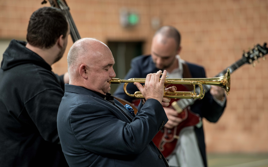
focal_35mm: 199
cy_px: 80
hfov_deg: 10.5
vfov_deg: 6.6
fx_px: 1453
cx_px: 134
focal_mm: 195
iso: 800
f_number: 3.5
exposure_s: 1/80
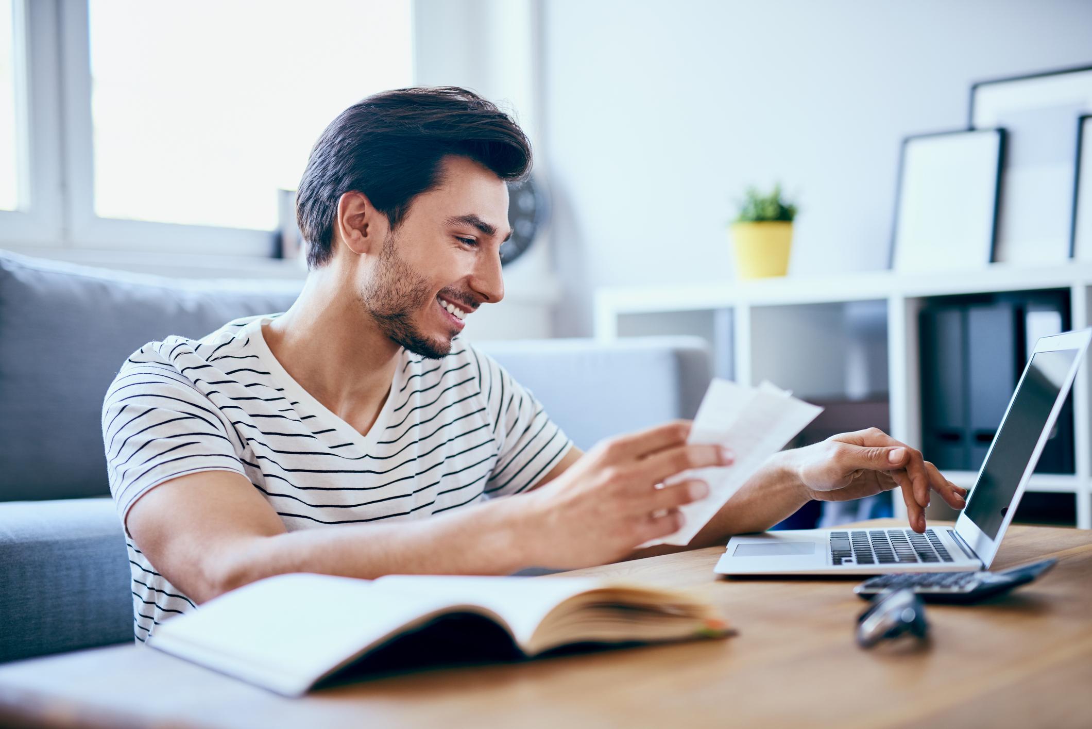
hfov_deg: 39.6
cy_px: 364
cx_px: 546
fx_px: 1517
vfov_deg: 27.0
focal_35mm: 50
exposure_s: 1/160
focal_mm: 50
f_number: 1.7
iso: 320
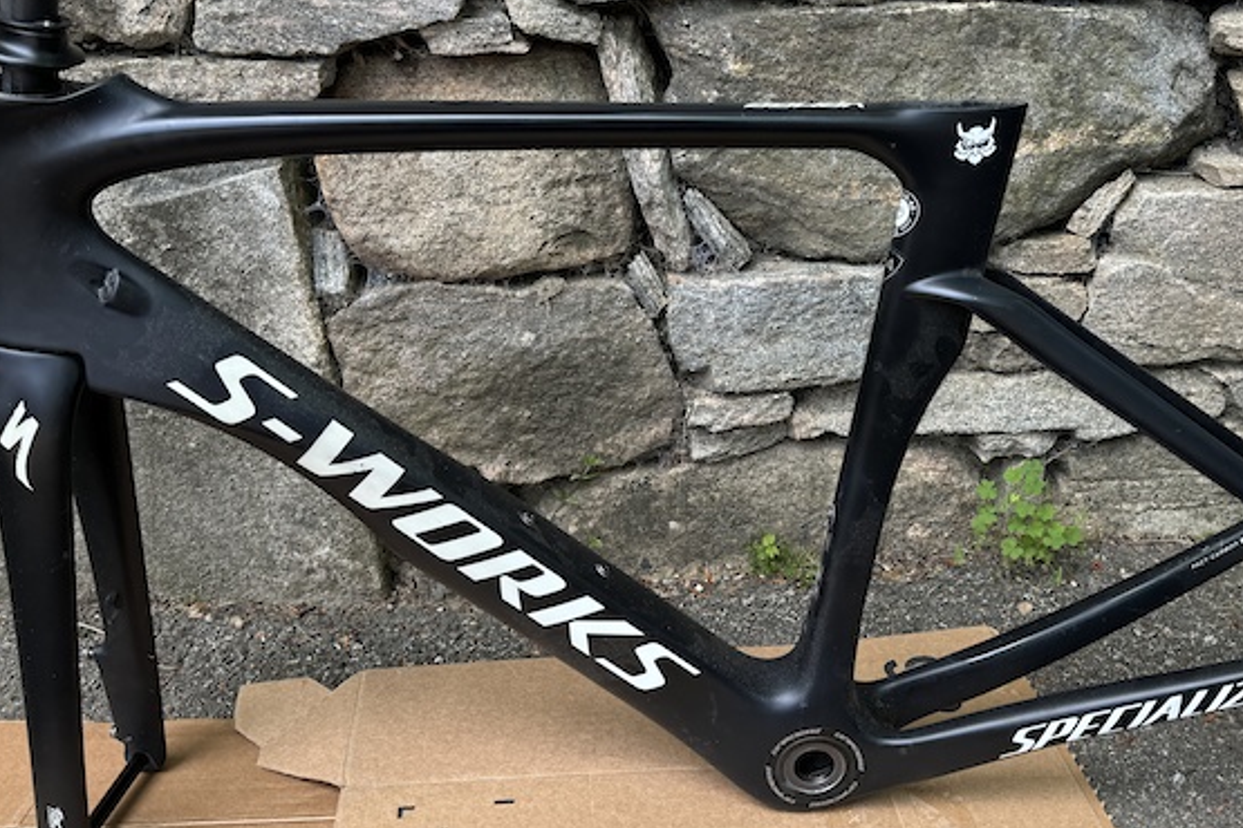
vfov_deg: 36.8
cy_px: 369
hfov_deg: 52.9
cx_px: 721
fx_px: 1243
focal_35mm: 36
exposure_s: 1/306
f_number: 1.78
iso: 80
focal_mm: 6.76
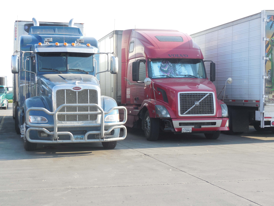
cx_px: 137
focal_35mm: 66
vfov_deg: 22.3
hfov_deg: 29.4
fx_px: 522
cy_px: 103
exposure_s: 1/200
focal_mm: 10.9
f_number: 4.2
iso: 125
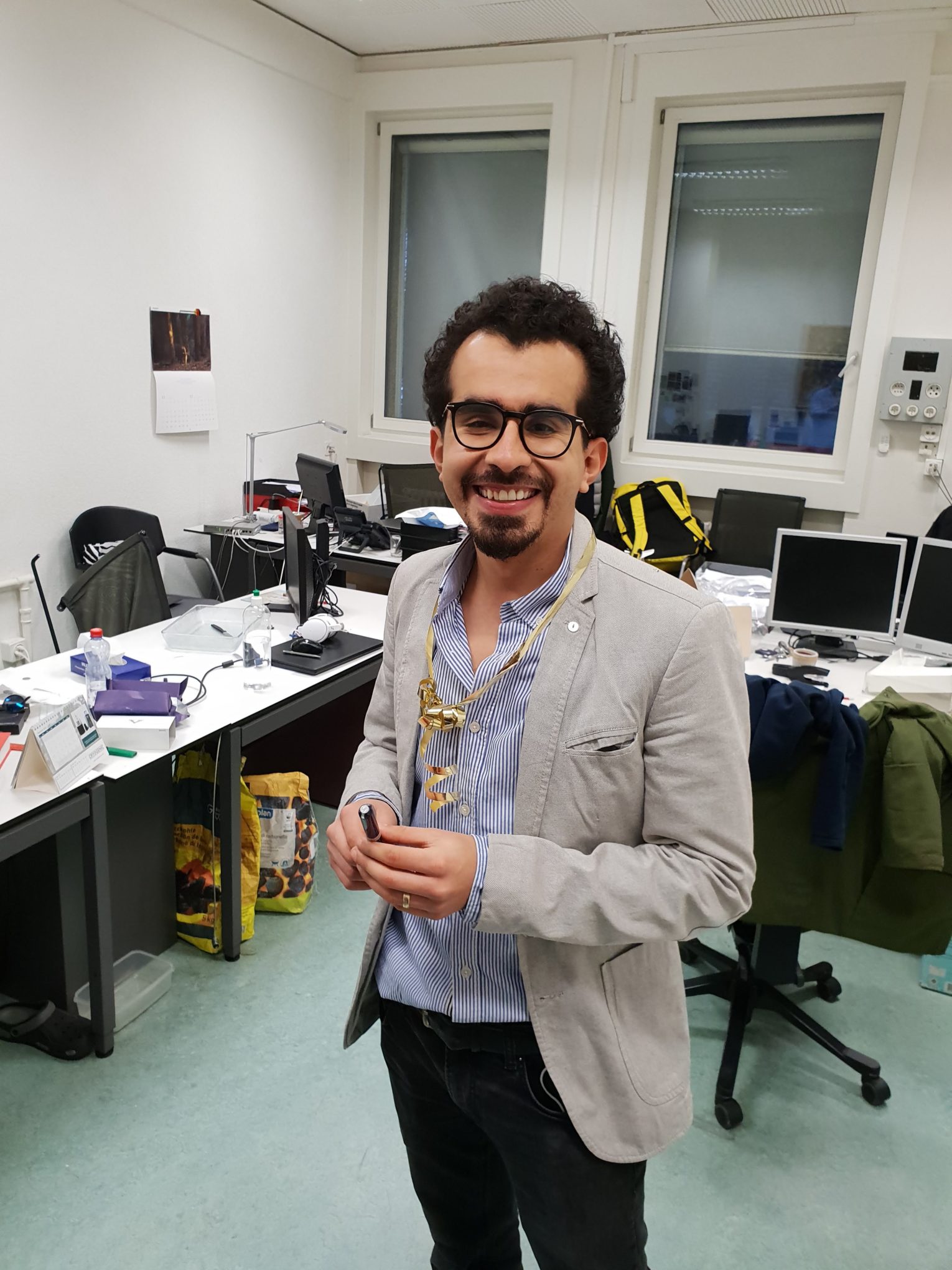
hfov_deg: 53.1
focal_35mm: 26
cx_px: 476
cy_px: 635
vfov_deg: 67.3
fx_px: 953
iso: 250
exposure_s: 1/50
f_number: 2.4
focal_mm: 4.3
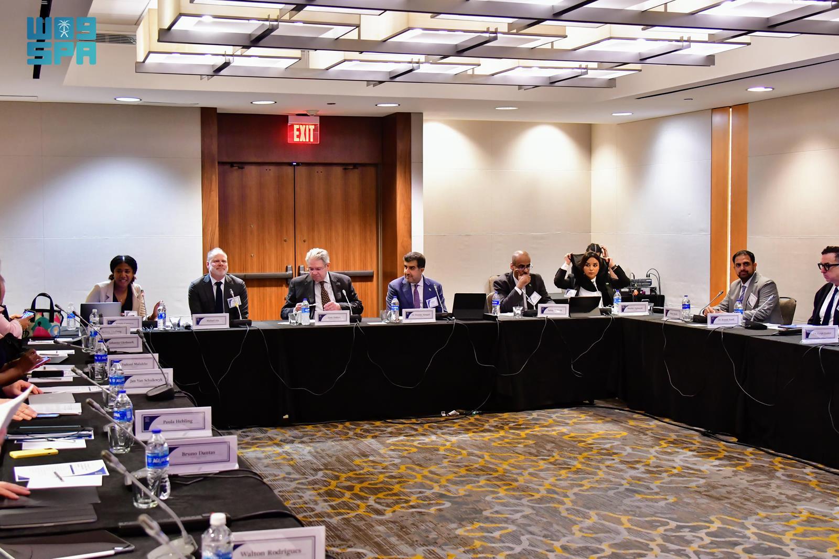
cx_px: 420
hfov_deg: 41.1
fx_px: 1118
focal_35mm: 48
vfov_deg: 28.1
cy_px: 280
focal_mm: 32
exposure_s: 1/50
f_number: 4
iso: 2000
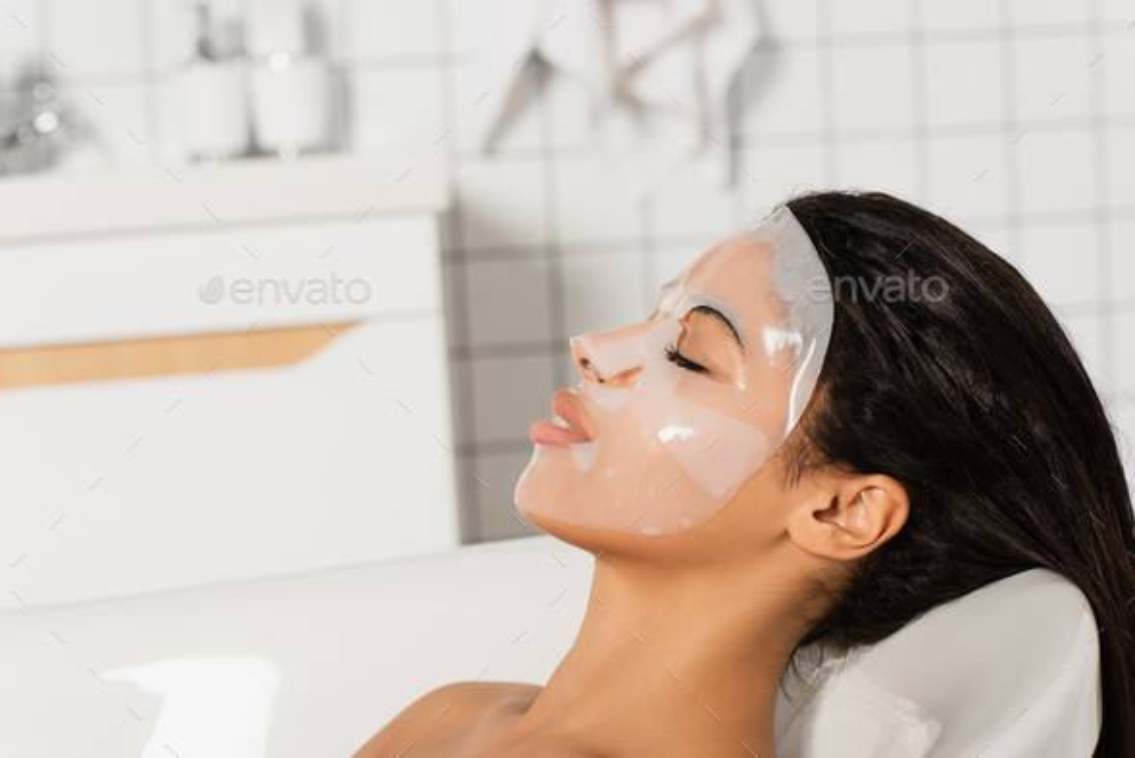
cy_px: 379
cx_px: 568
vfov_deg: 16.1
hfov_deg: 23.9
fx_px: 2681
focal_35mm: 85
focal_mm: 85
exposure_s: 1/160
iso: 125
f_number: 5
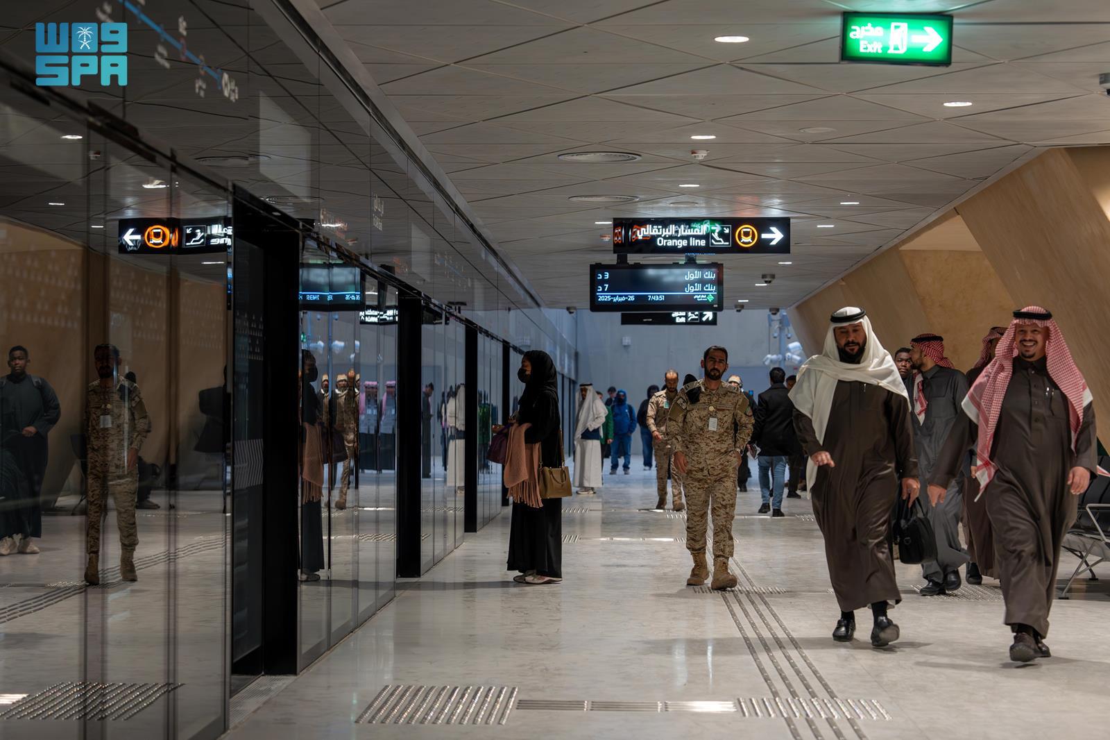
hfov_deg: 28.8
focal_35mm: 70
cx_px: 555
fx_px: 2158
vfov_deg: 19.4
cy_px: 370
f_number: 3.5
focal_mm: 70
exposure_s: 1/100
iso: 1000
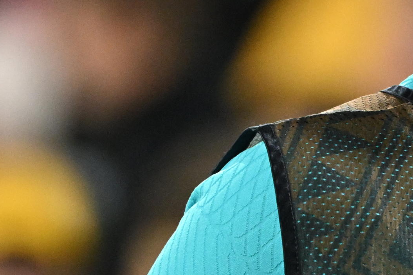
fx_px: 18489
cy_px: 172
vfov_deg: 0.9
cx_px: 243
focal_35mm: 1612
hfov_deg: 1.3
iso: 4500
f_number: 4
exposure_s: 1/1600
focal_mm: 340
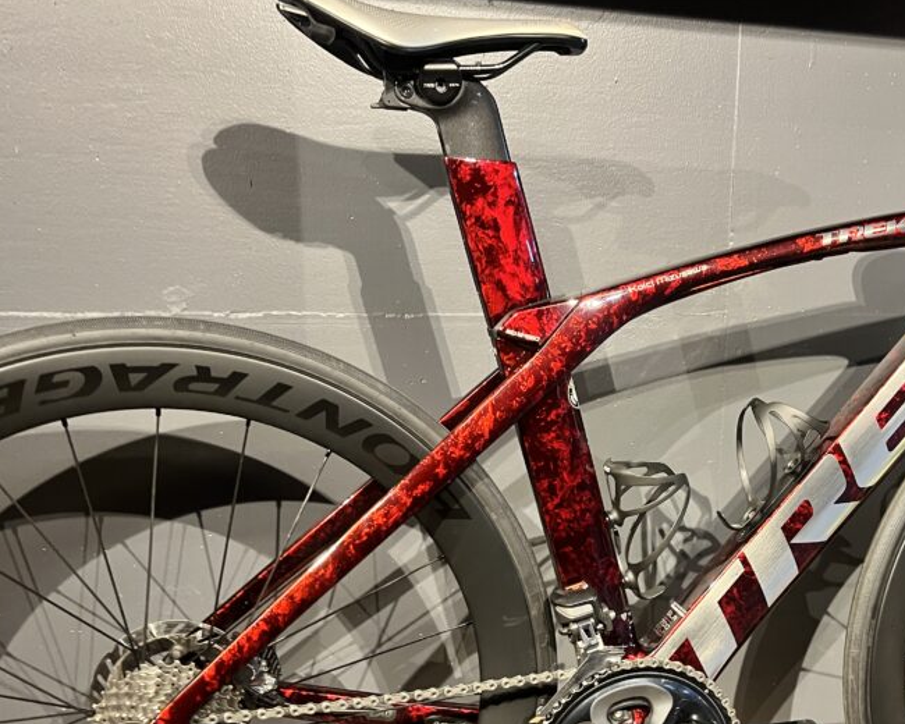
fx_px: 1071
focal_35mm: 40
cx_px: 613
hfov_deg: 45.0
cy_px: 485
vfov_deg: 36.9
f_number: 1.6
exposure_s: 1/50
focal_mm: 5.1
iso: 320
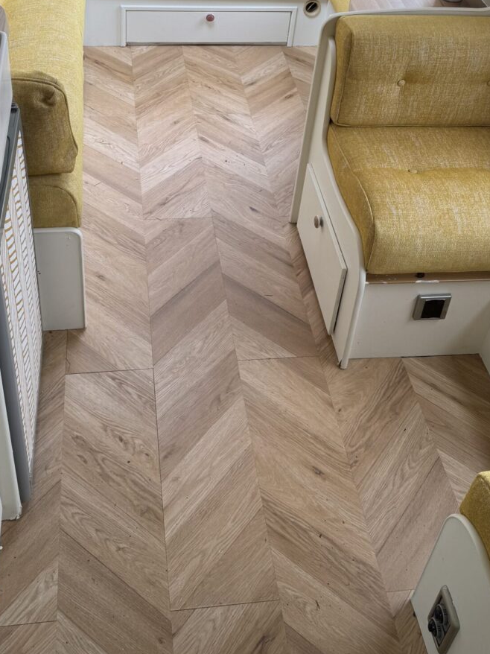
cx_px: 220
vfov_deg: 43.2
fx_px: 793
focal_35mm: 42
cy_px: 156
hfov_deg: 34.3
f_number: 1.78
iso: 64
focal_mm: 6.76
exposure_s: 1/220
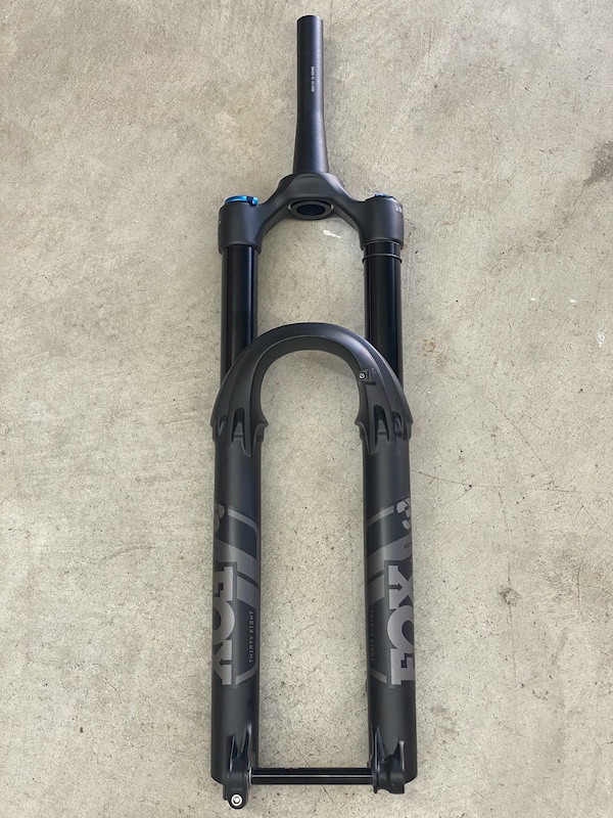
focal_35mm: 52
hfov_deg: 28.0
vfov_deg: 36.8
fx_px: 1228
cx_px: 306
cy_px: 409
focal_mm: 6
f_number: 2
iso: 100
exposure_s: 1/120
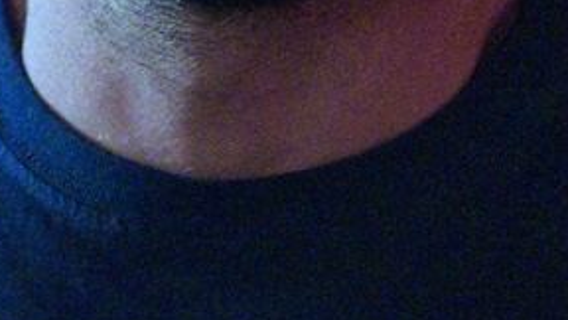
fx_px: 7666
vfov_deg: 2.4
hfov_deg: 4.2
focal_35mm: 509
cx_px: -14
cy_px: -175
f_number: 2.8
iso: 8000
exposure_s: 1/125
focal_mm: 70
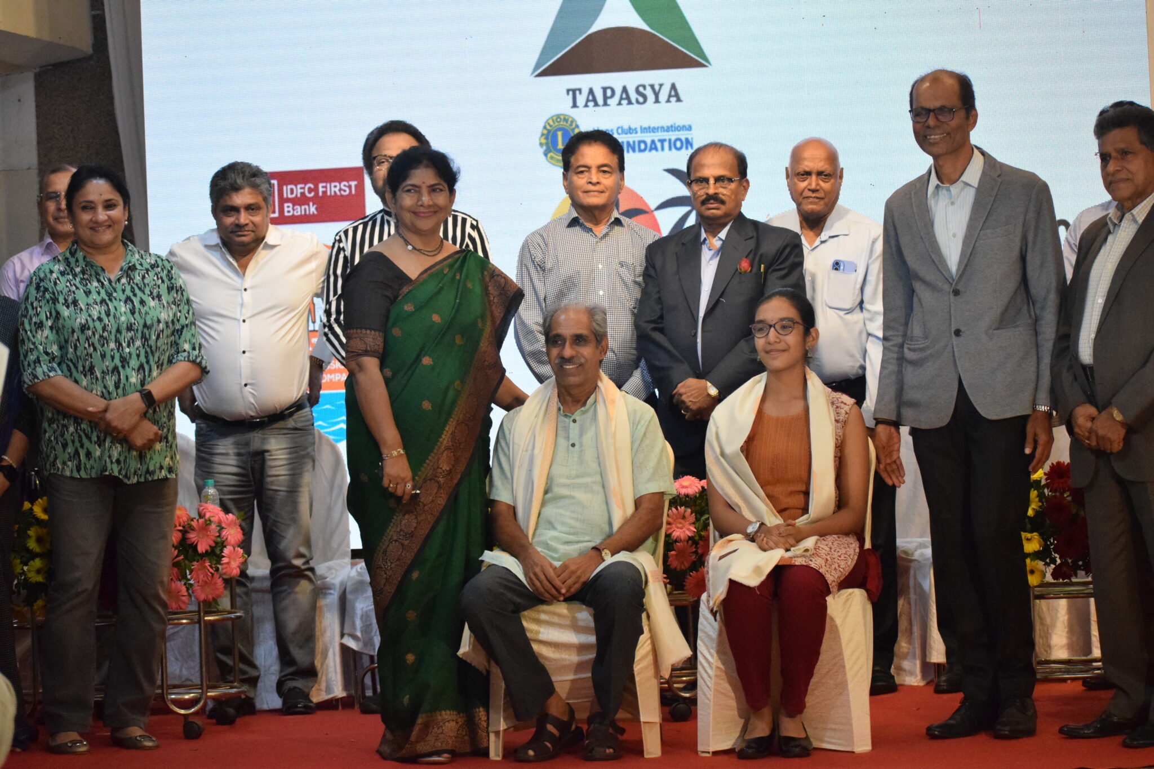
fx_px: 3365
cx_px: 577
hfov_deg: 19.5
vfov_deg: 13.0
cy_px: 384
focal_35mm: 105
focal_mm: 70
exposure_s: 1/500
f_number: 4.5
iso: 4000
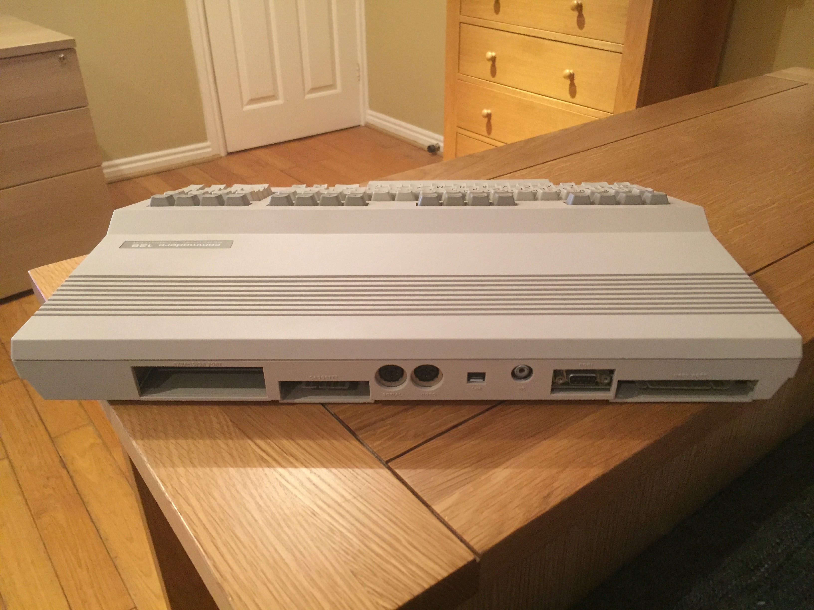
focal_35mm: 29
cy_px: 305
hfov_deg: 61.7
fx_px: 682
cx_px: 407
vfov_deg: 48.2
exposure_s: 1/17
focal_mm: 4.15
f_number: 2.2
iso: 320
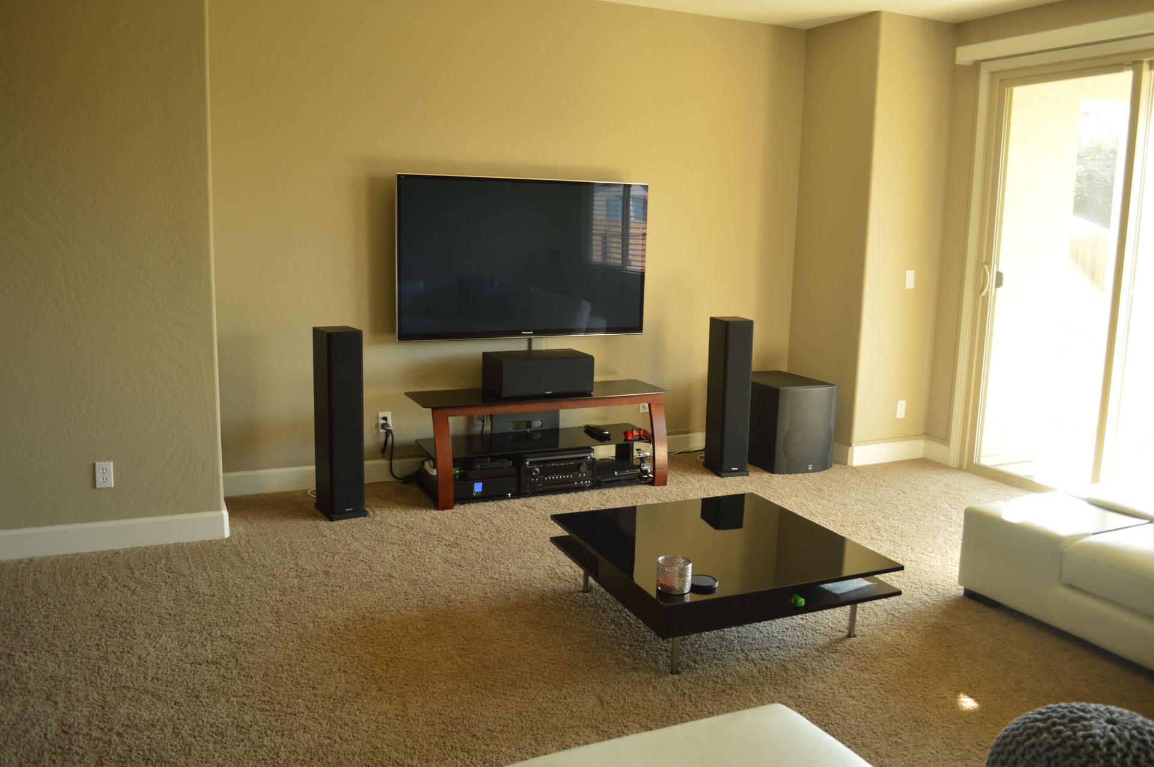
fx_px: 865
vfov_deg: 47.8
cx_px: 577
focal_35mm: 27
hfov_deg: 67.4
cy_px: 384
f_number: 3.5
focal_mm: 18
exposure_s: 1/30
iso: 280
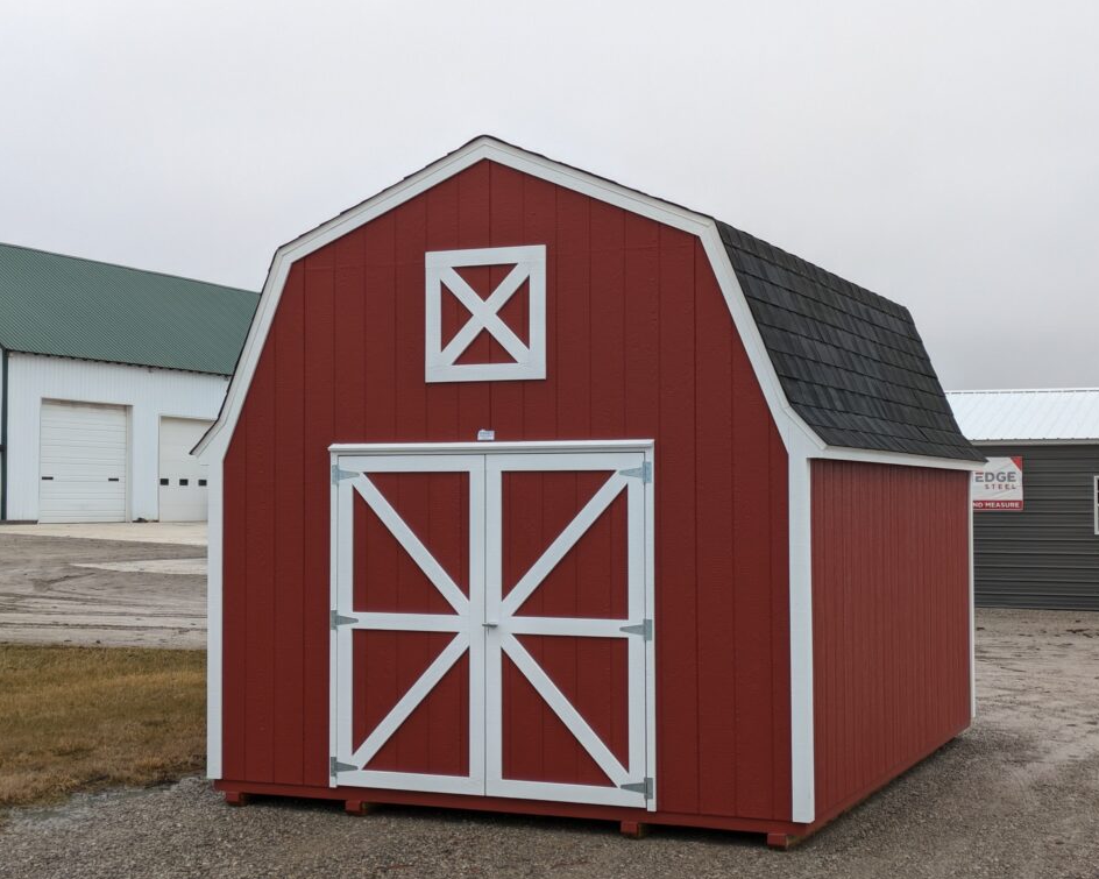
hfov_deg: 34.7
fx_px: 1756
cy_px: 445
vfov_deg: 28.1
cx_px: 573
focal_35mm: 54
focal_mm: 5.43
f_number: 1.89
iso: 46
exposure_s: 1/594
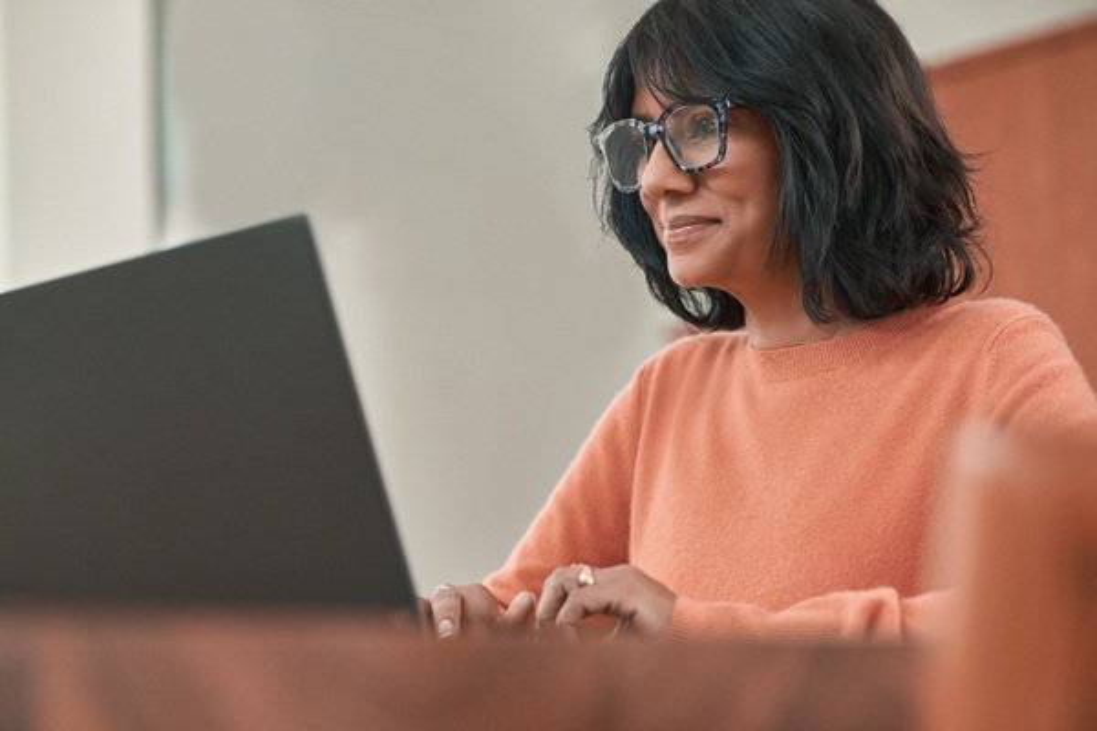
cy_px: 366
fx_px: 2590
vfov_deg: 16.1
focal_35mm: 85
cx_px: 548
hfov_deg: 23.9
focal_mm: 85
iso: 1600
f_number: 3.2
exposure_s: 1/200
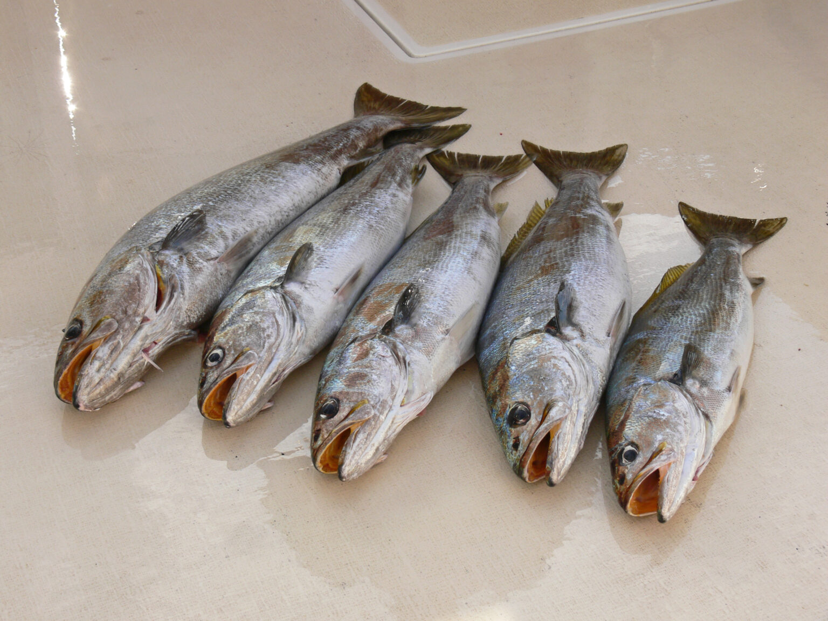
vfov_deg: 24.0
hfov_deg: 31.7
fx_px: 1459
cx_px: 414
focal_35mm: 61
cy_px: 310
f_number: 5.6
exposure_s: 1/250
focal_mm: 12.9
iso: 80
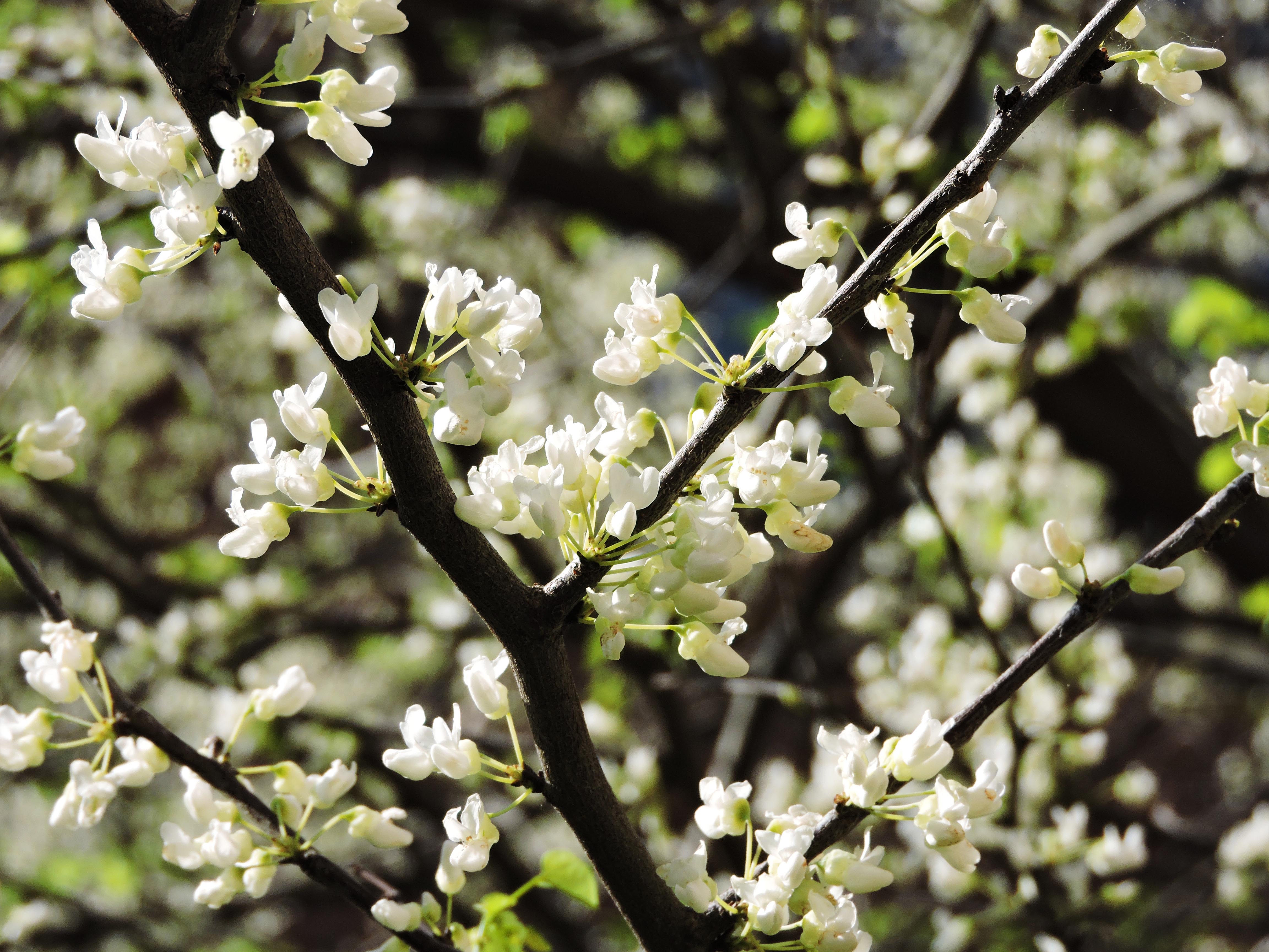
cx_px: 634
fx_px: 7332
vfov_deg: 7.4
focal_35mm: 200
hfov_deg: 9.9
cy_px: 476
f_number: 5.3
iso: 100
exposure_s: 1/400
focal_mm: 35.8
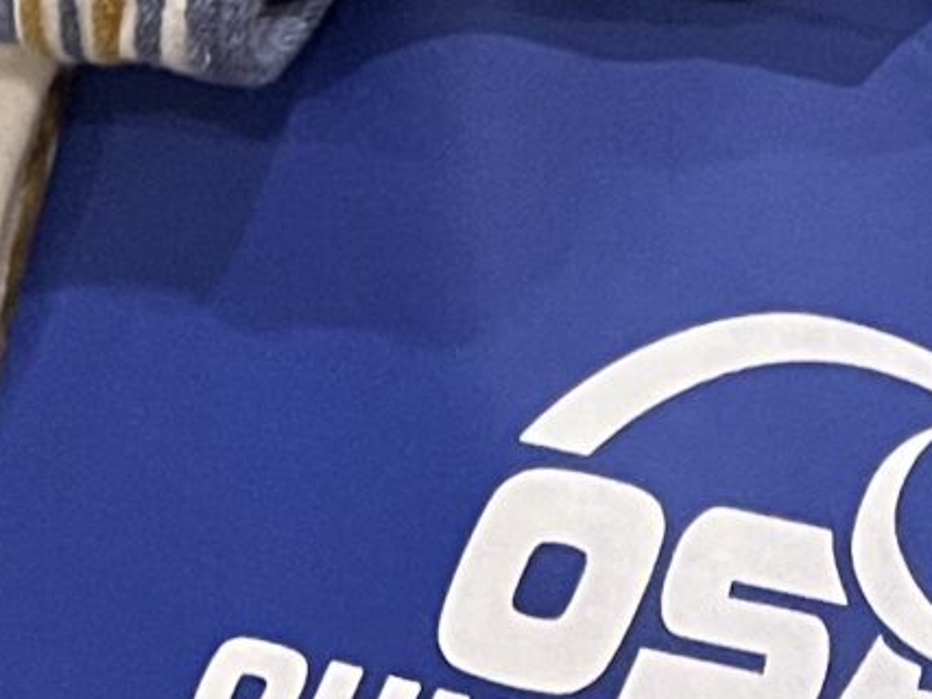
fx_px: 4199
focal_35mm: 156
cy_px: -1064
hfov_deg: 12.3
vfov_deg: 8.6
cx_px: 1224
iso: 640
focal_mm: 5.7
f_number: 1.5
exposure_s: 1/40
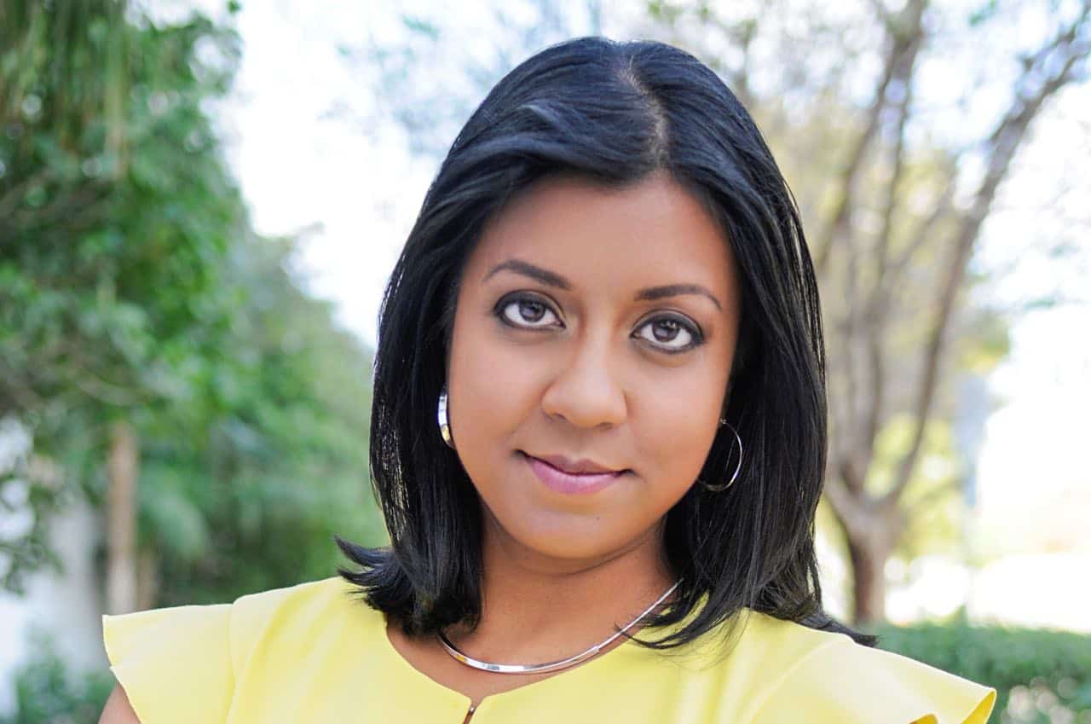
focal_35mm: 48
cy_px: 362
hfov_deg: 41.2
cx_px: 546
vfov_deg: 28.0
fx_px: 1452
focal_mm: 32
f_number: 2.8
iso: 200
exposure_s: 1/320
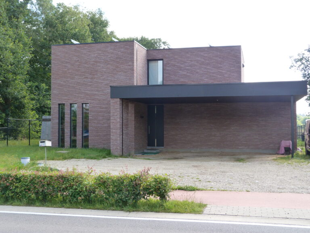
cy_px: 116
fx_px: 421
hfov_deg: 40.4
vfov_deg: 30.9
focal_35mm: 47
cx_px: 155
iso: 125
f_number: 3.6
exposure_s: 1/125
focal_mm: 8.5
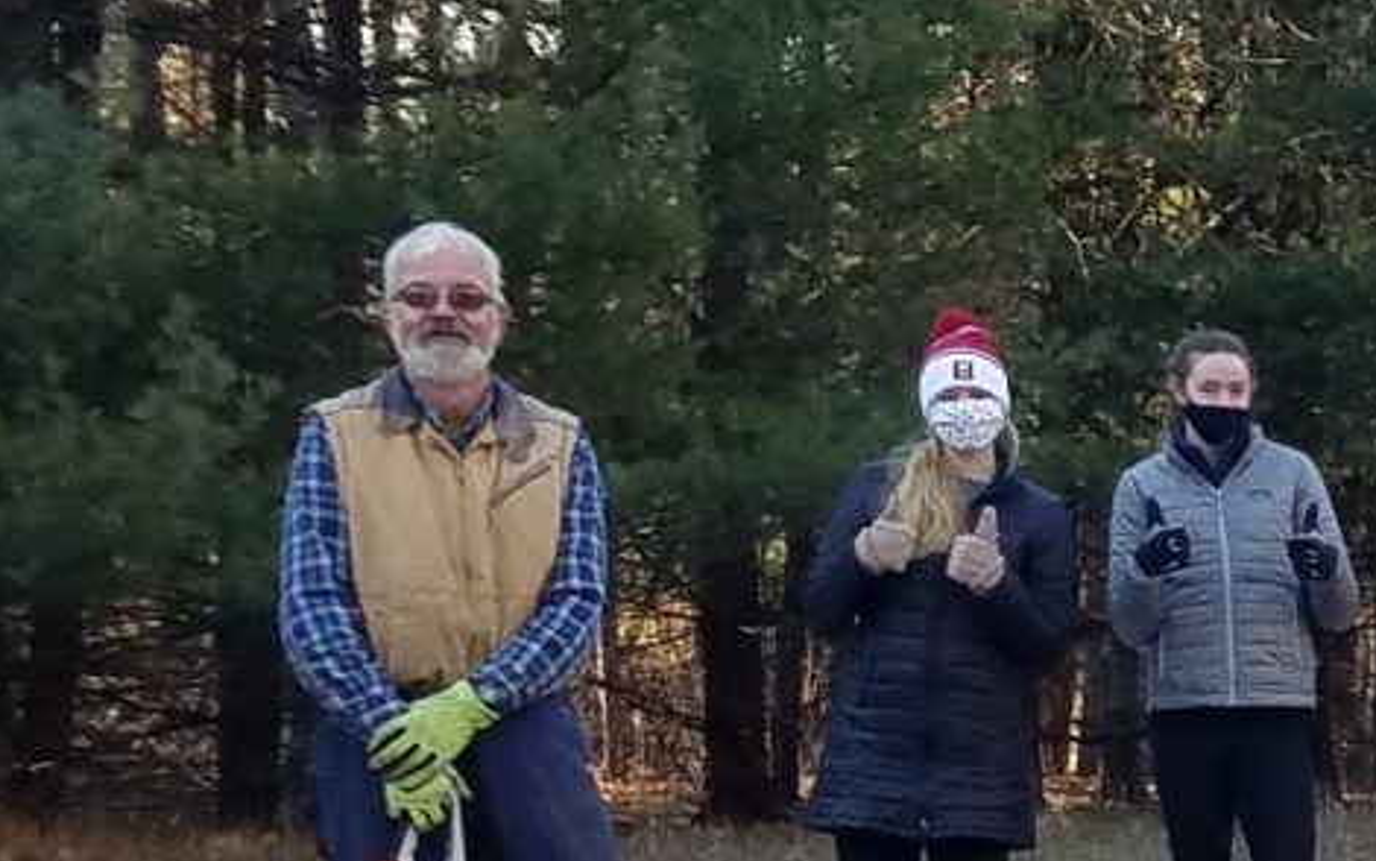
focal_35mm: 150
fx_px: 5626
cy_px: 814
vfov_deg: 8.7
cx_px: 2190
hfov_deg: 13.0
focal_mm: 4.2
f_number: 1.7
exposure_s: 1/282
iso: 50
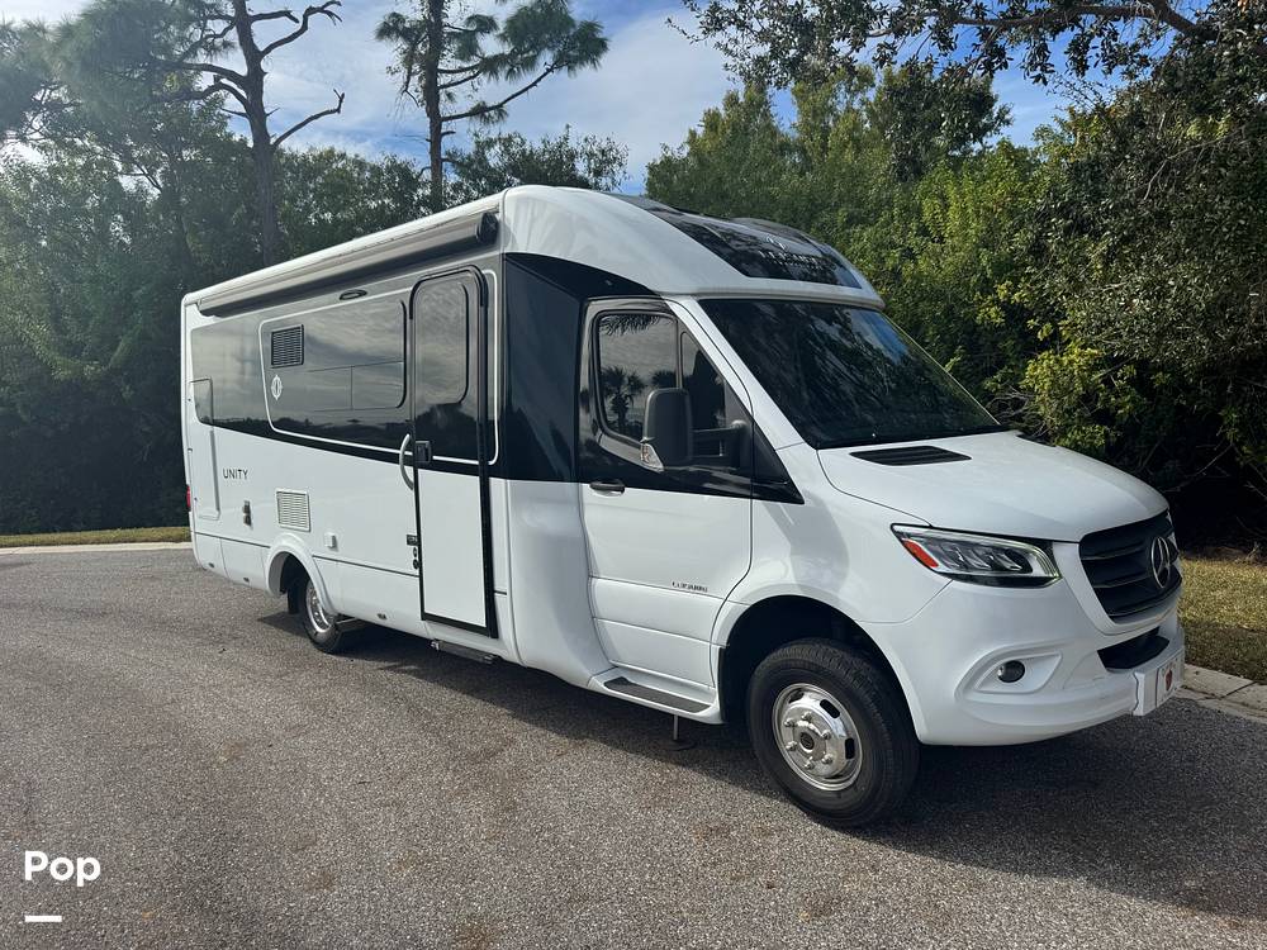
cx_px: 634
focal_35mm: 24
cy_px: 475
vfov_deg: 56.8
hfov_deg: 71.6
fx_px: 878
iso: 80
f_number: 1.78
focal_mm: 6.76
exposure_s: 1/5348
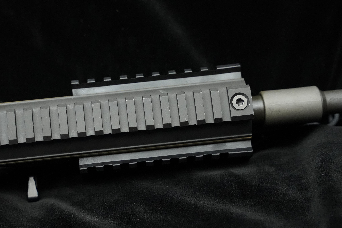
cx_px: 129
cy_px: 106
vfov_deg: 15.9
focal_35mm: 86
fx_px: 816
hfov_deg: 23.6
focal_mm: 63.7
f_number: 6.3
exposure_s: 1/125
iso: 8000
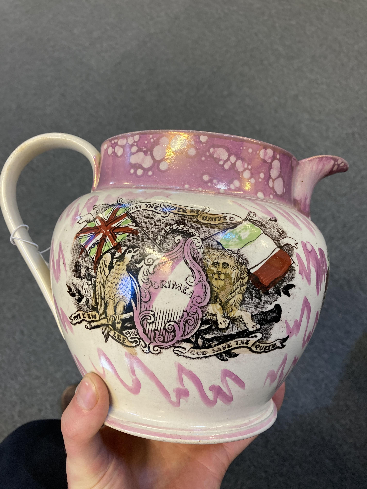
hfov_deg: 49.7
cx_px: 184
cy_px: 244
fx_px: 396
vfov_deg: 63.4
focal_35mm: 28
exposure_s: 1/50
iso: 100
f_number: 1.8
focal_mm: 3.99
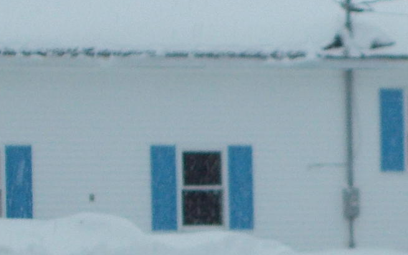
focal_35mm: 320
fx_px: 3558
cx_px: 516
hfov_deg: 6.5
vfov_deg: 4.1
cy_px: 254
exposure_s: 1/125
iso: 80
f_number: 5.3
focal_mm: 11.8
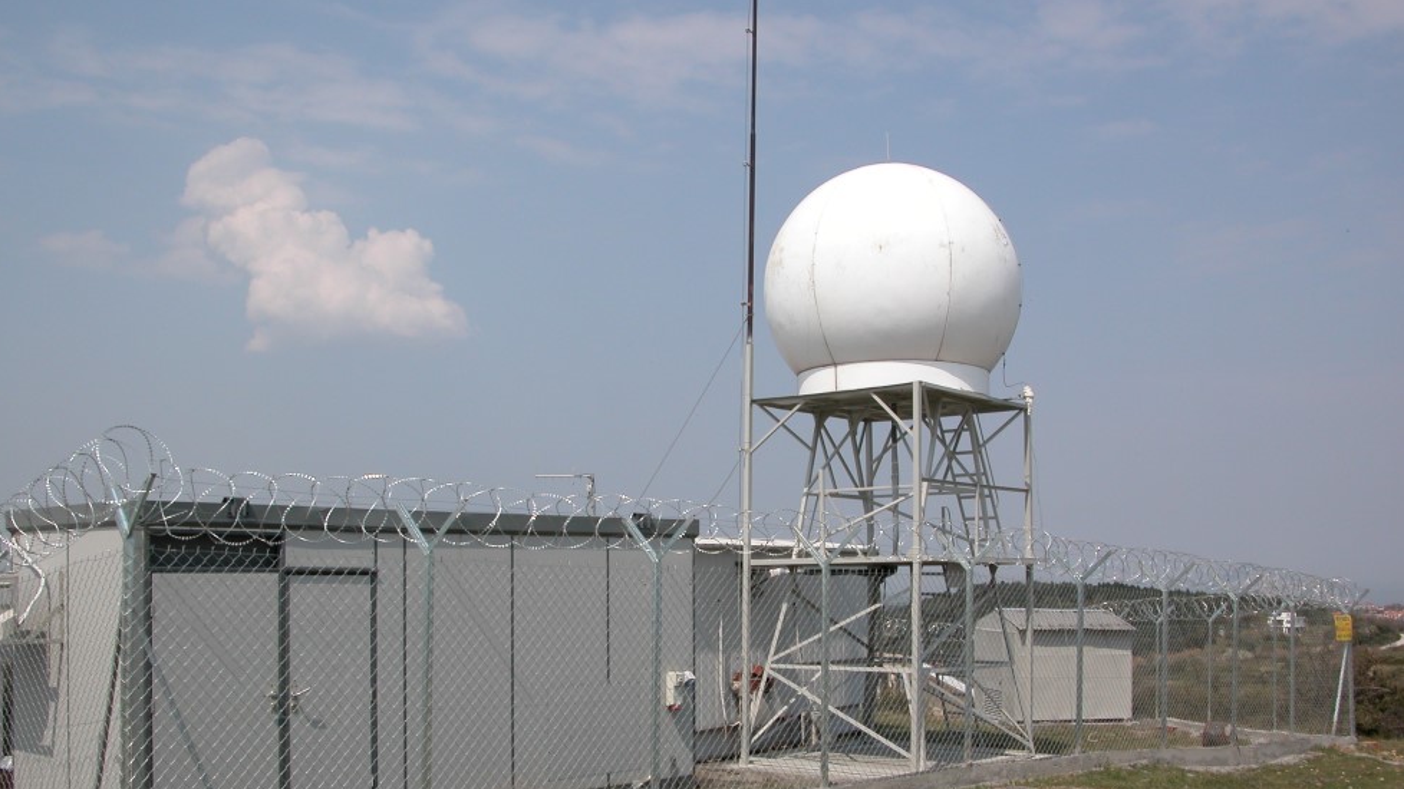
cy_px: 483
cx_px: 691
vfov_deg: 30.3
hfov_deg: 51.6
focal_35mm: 39
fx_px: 1452
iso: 100
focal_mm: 8.9
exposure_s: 1/485
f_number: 7.1
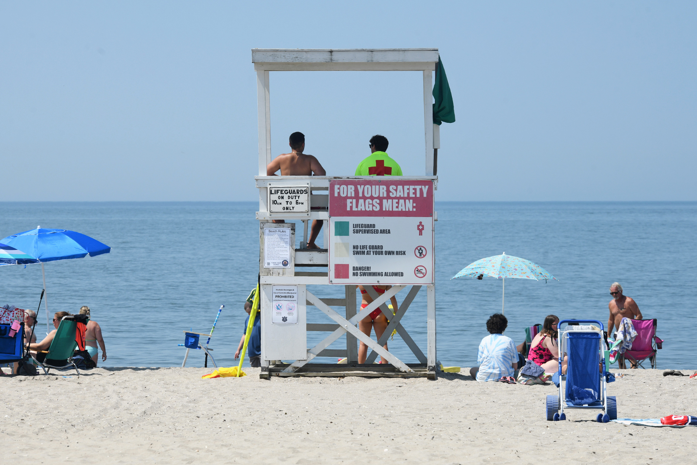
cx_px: 348
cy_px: 232
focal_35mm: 160
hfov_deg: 12.8
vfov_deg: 8.6
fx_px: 3098
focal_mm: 160
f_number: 11
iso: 200
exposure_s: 1/500
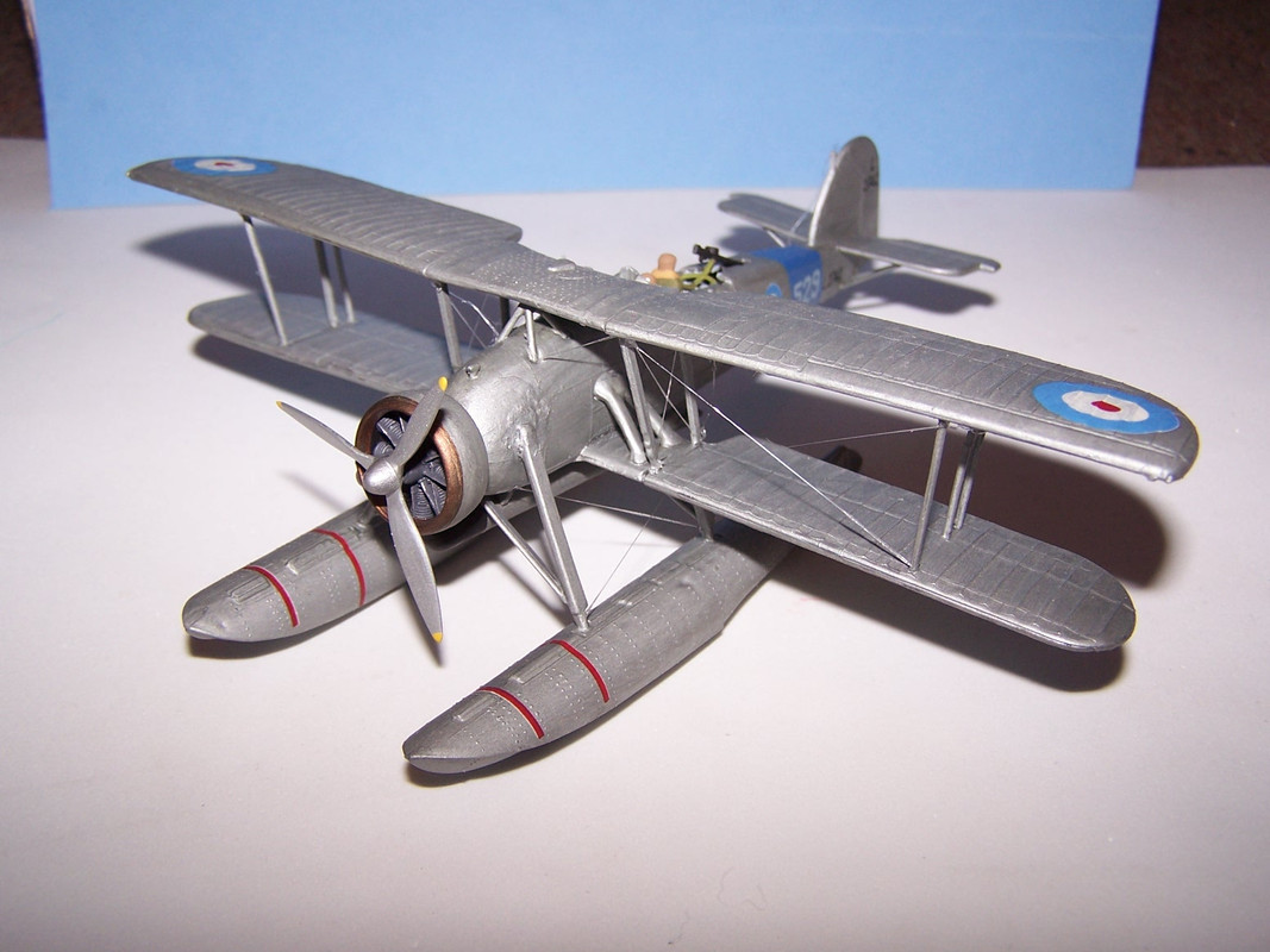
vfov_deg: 37.7
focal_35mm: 38
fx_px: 1394
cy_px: 476
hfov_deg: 49.0
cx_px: 635
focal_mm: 6.3
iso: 80
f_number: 2.8
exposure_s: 1/60
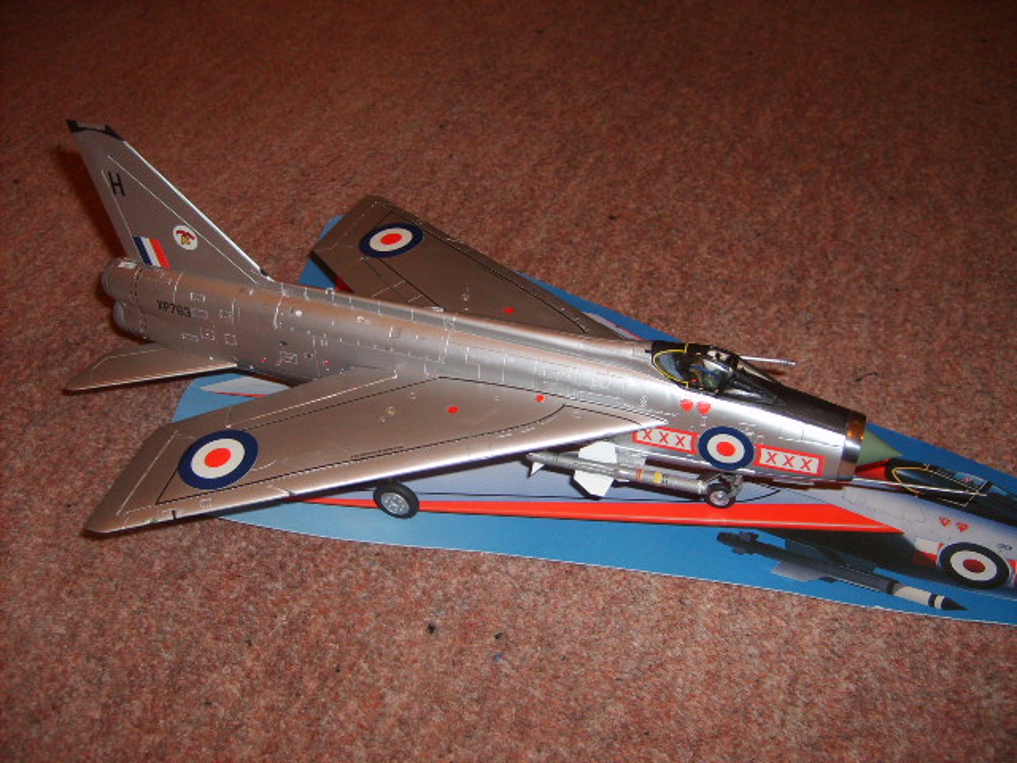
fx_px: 1028
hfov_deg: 52.6
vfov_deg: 40.7
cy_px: 382
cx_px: 508
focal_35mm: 35
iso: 100
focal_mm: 5.8
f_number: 2.8
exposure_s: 1/45
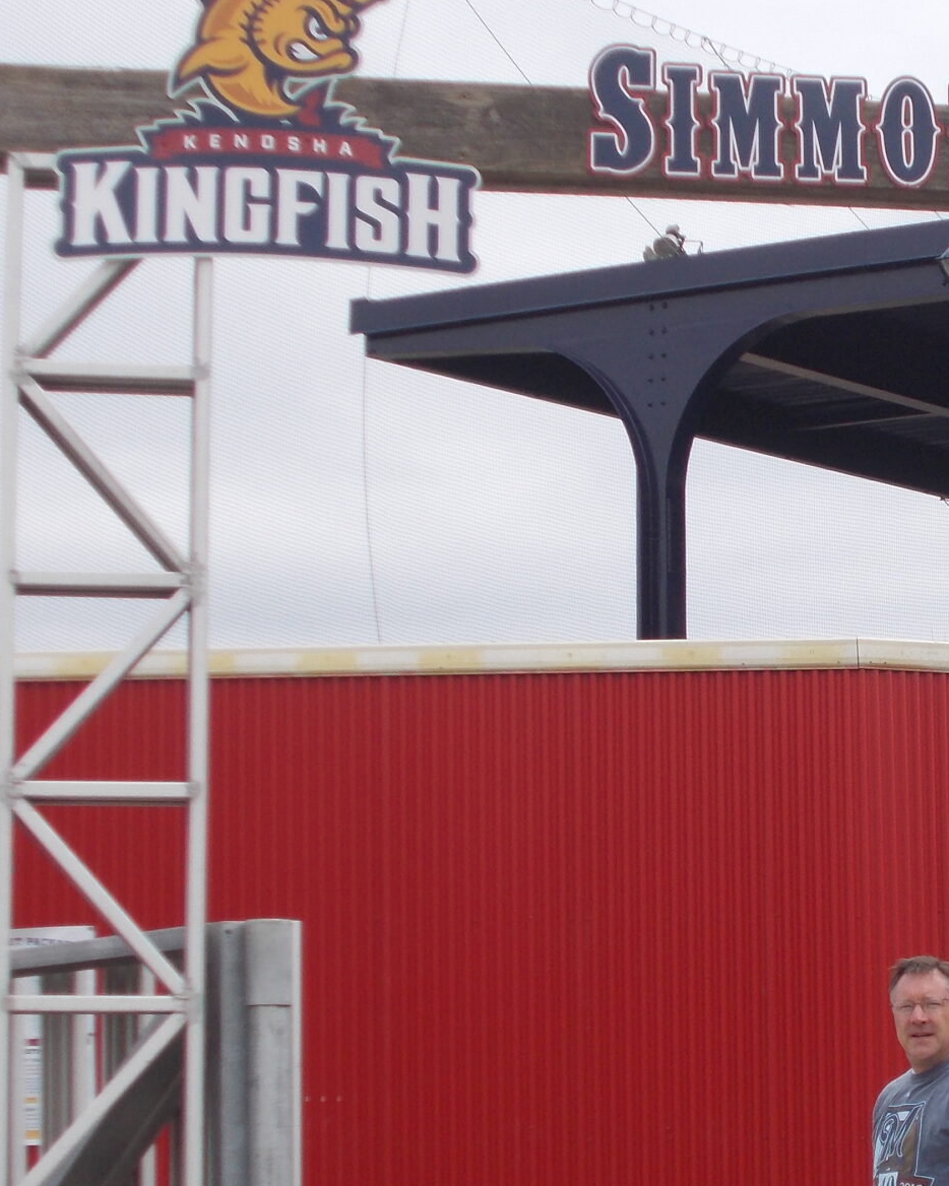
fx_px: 3758
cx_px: 969
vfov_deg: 17.9
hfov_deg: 14.2
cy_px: 702
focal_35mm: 107
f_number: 4.5
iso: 80
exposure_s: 1/400
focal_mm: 9
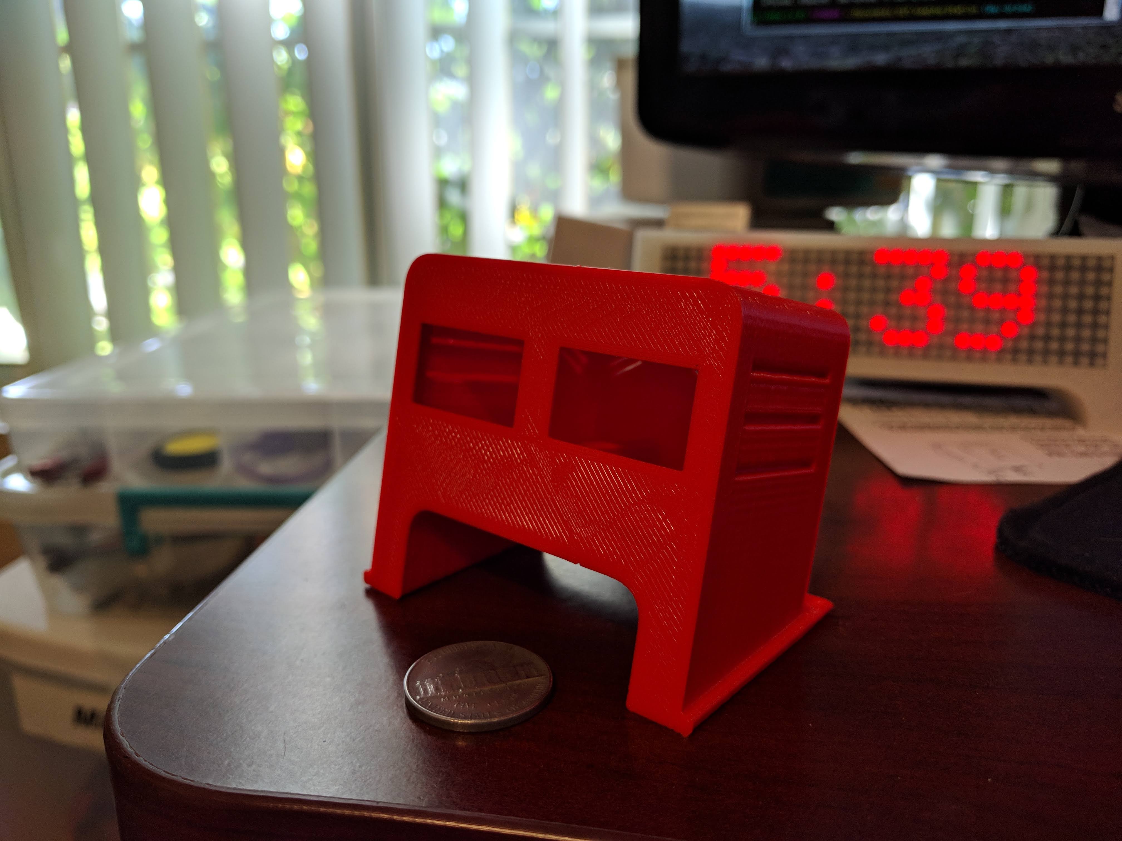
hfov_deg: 67.3
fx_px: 843
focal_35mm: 26
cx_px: 561
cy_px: 420
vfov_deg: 53.1
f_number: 2
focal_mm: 4.67
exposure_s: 1/125
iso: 143
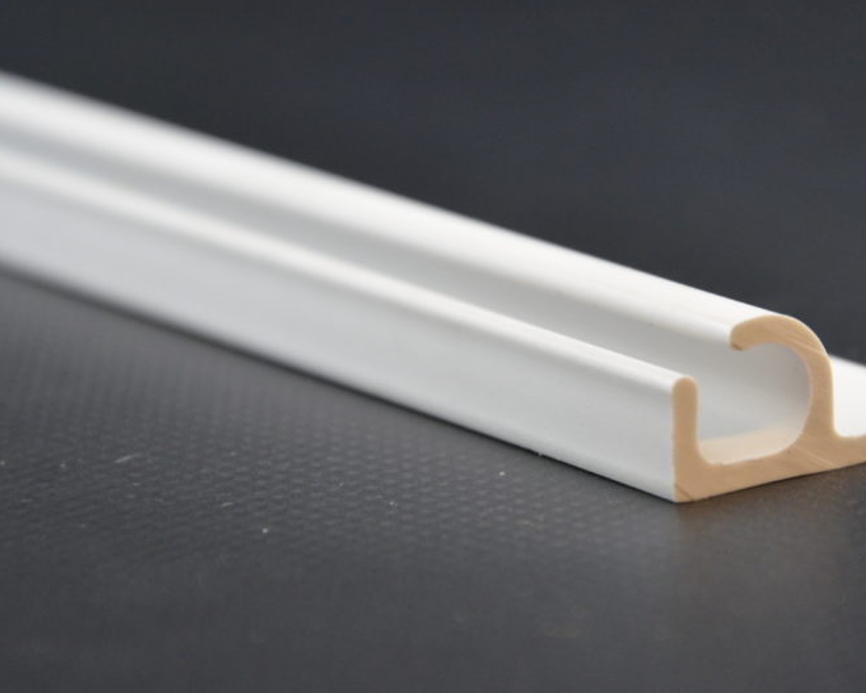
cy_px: 340
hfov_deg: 8.0
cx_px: 633
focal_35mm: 242
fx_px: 6196
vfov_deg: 6.4
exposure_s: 1/30
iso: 1400
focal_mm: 105
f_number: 5.6
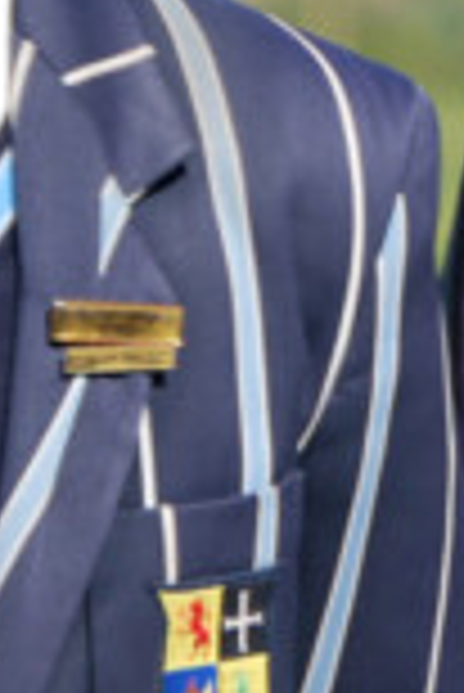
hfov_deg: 1.8
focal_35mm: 781
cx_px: 874
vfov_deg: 2.6
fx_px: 15064
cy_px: 32
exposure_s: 1/500
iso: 100
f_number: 5.6
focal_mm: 100
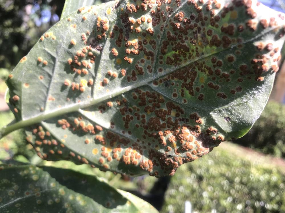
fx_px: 231
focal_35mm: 28
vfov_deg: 49.7
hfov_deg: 63.4
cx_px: 142
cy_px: 106
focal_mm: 3.99
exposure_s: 1/227
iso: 20
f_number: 1.8
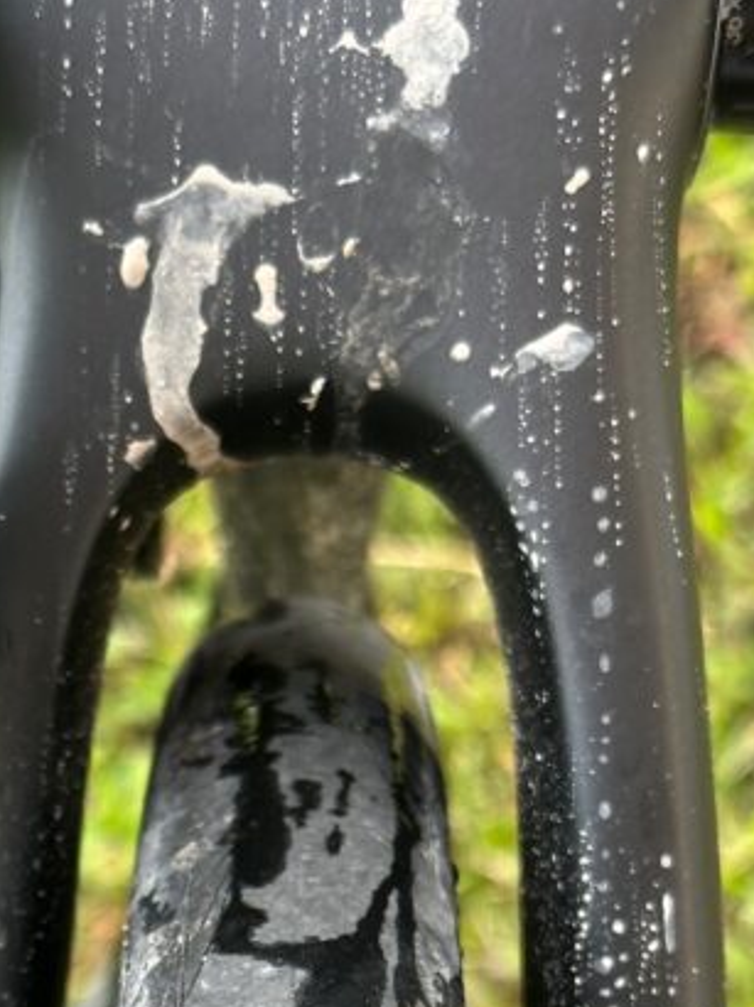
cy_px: 1081
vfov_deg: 16.0
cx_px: 145
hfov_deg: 12.3
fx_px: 3489
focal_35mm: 120
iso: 80
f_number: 1.78
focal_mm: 6.86
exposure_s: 1/141
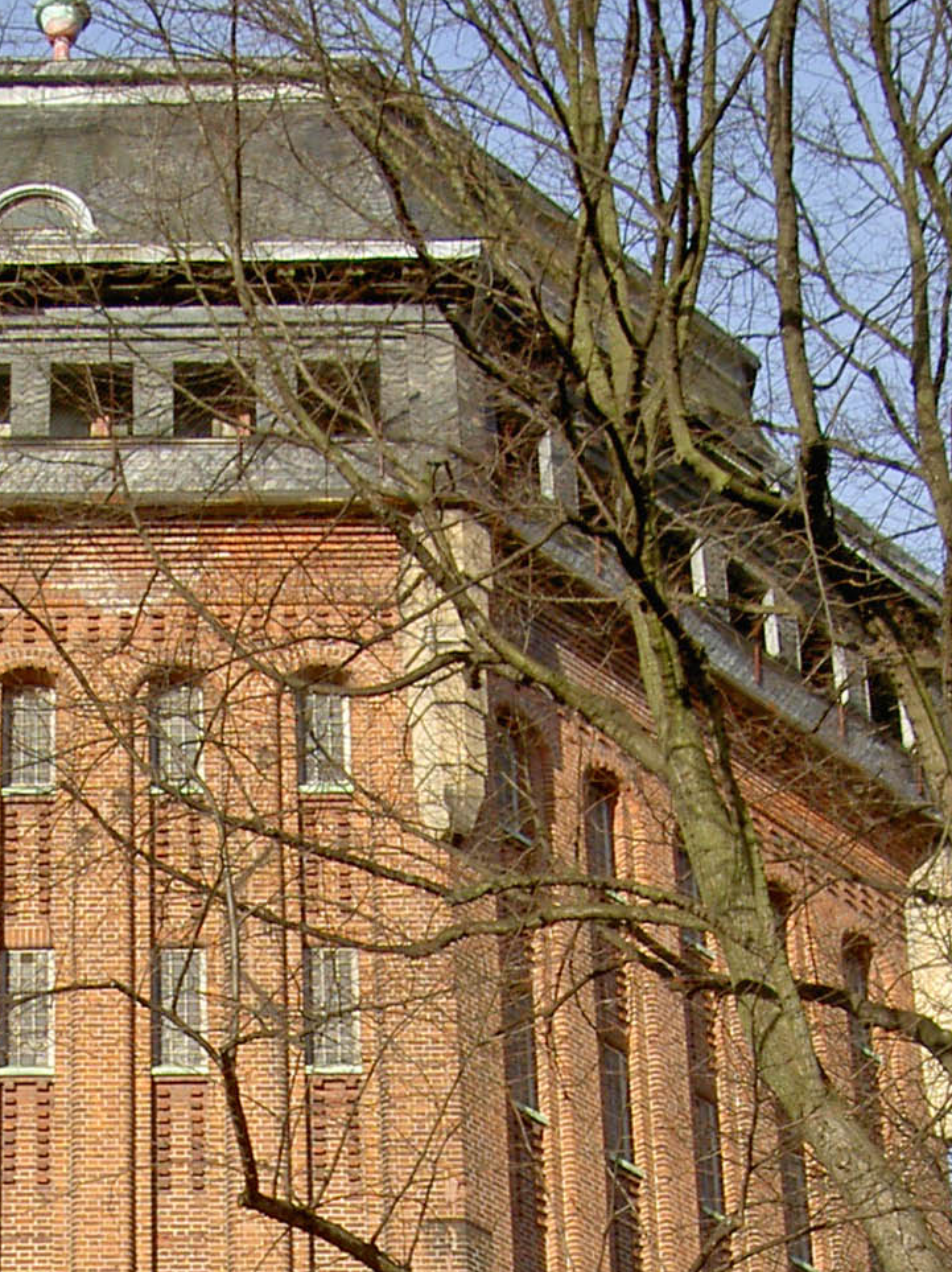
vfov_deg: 16.4
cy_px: 1603
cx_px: 11
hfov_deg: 12.8
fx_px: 4185
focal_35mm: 114
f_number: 4.7
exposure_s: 1/200
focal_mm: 8
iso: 50
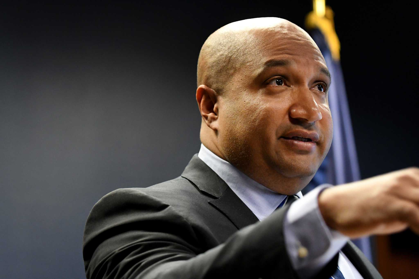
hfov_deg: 15.9
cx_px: 210
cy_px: 140
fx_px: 1501
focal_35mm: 129
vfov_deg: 10.6
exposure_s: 1/250
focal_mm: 86
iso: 4000
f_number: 3.2
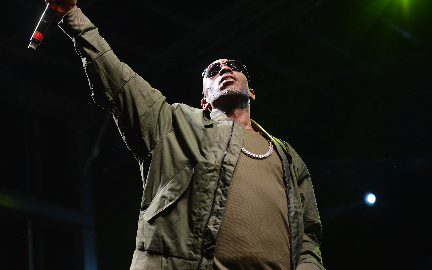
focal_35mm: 84
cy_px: 136
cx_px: 216
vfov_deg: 15.5
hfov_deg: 24.6
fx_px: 989
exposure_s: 1/400
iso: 2500
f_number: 4
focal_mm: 82
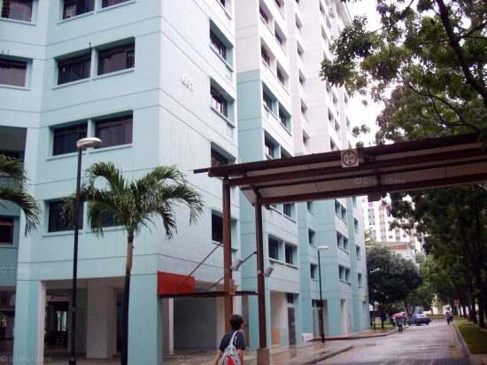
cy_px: 182
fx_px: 520
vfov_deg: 38.6
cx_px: 244
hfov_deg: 50.2
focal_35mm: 37
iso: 160
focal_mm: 6.2
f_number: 2.8
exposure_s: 1/100
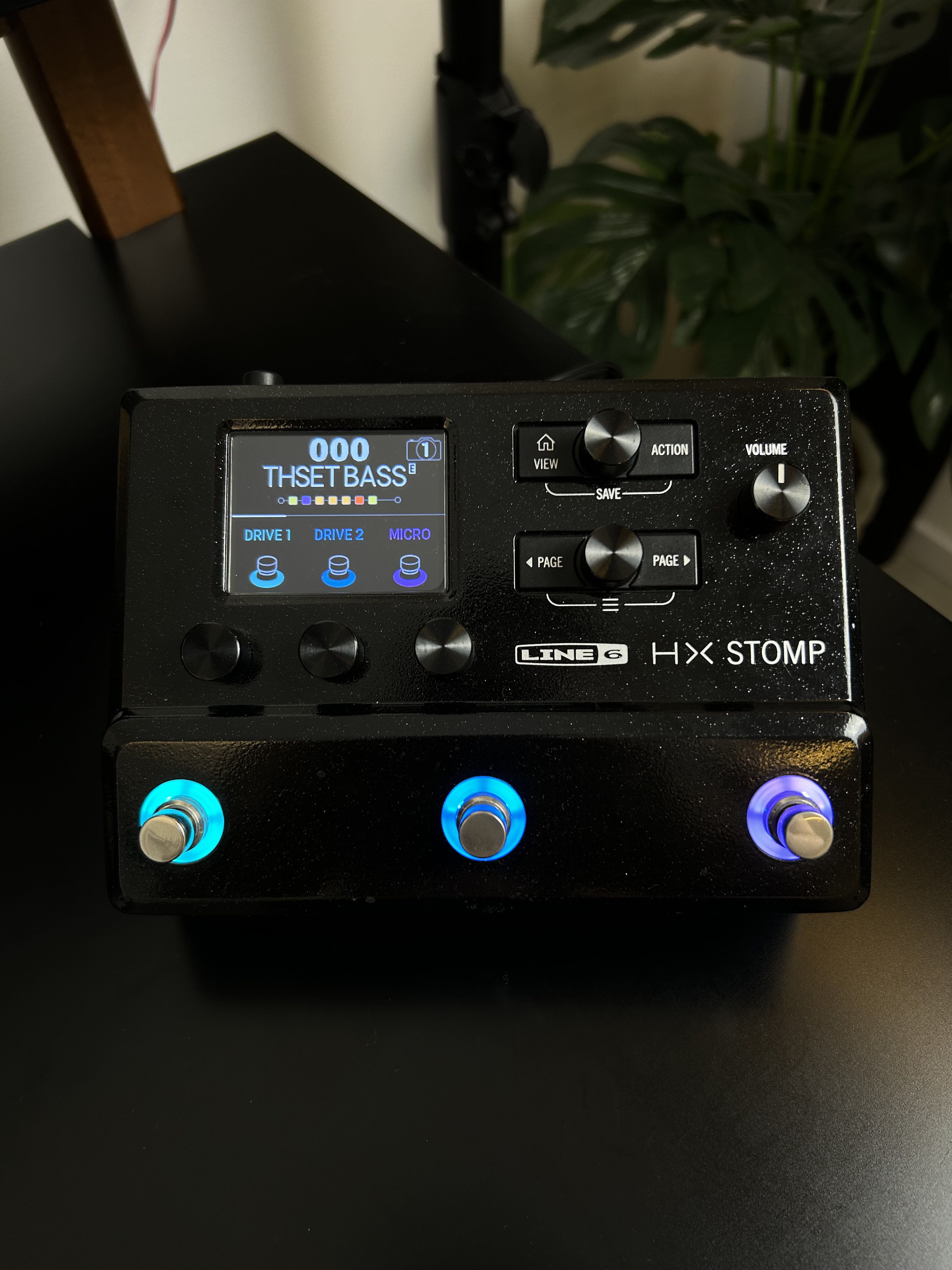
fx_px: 953
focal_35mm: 26
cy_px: 635
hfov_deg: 53.1
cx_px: 476
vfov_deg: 67.3
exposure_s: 1/60
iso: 64
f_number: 1.5
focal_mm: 5.7
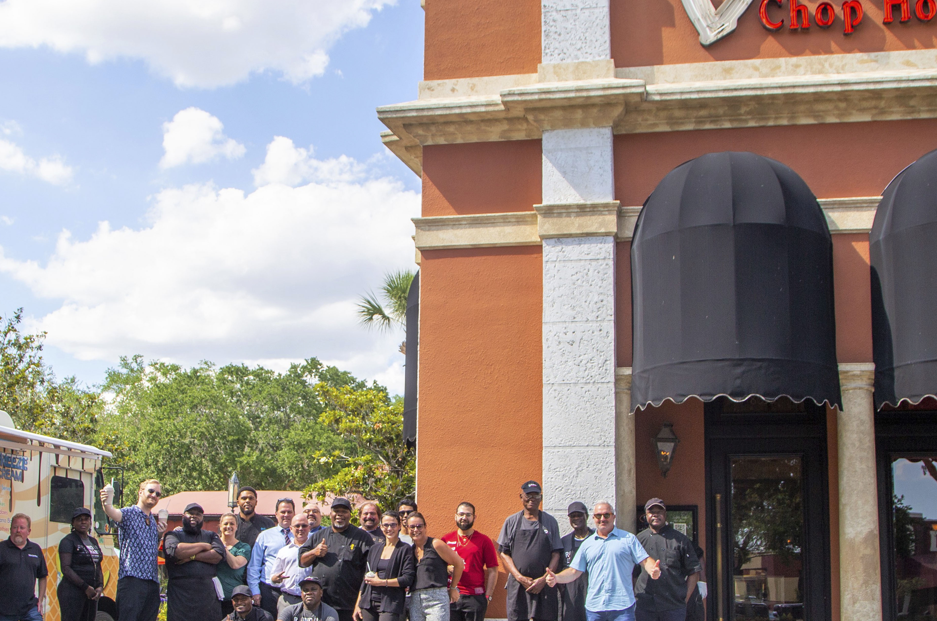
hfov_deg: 47.8
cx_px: 446
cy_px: 308
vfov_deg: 32.8
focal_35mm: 41
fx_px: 1056
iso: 640
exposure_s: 1/125
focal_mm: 21
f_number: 3.8
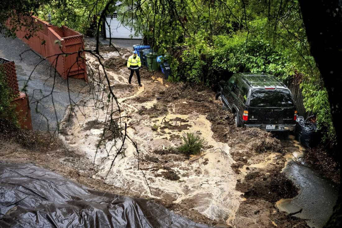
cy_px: 114
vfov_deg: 28.1
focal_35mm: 48
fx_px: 456
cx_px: 171
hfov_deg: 41.1
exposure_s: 1/350
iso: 6400
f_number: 4
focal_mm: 48
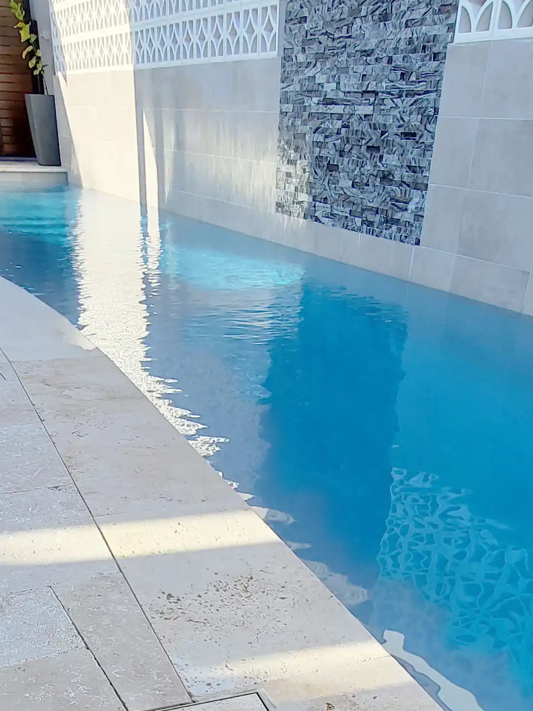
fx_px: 739
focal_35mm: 36
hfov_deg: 39.7
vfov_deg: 43.9
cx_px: 263
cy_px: 710
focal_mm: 1.74
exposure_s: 1/233
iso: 32
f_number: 2.2
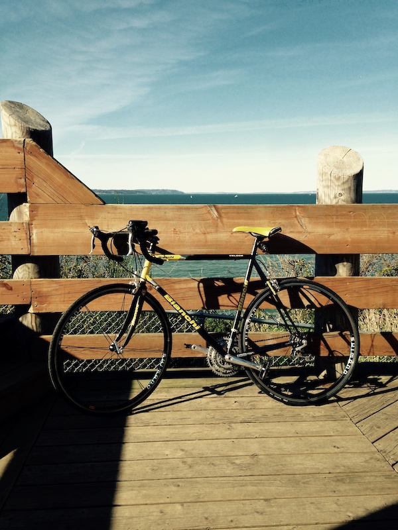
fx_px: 506
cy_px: 265
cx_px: 199
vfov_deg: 55.4
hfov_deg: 42.9
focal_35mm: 33
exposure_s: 1/1153
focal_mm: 4.12
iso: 50
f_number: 2.4
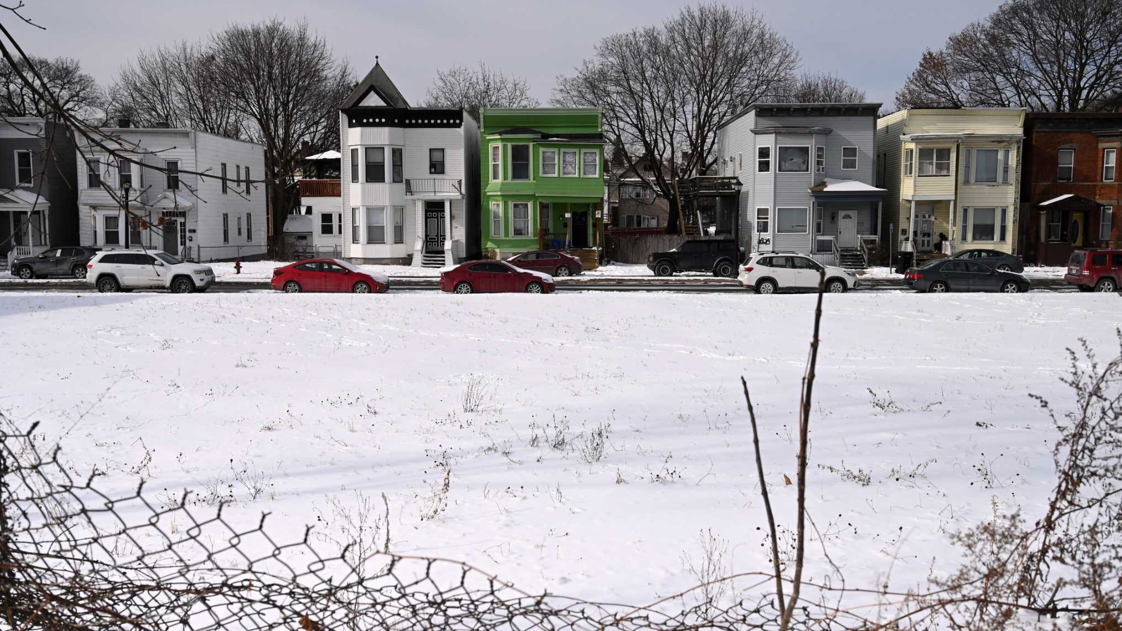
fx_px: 1101
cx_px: 566
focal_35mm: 37
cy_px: 353
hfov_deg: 54.0
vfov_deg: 32.0
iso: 800
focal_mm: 35
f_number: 5.6
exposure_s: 1/8000
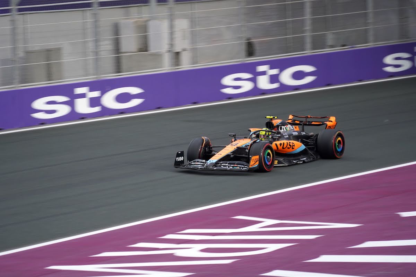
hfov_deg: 6.9
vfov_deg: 4.6
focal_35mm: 300
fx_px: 3466
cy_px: 138
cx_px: 208
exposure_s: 1/320
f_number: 5.6
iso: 250
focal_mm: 300
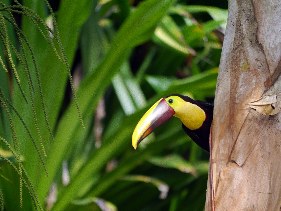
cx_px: 140
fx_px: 3248
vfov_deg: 3.7
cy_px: 106
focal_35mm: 400
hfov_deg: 5.0
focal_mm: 200
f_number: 5.6
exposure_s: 1/125
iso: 800
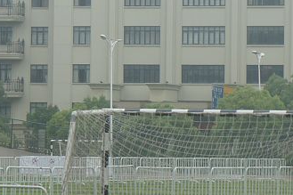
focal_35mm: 301
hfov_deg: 6.9
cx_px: 154
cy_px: 41
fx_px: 2447
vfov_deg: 4.6
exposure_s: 1/160
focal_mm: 55
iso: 200
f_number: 6.3
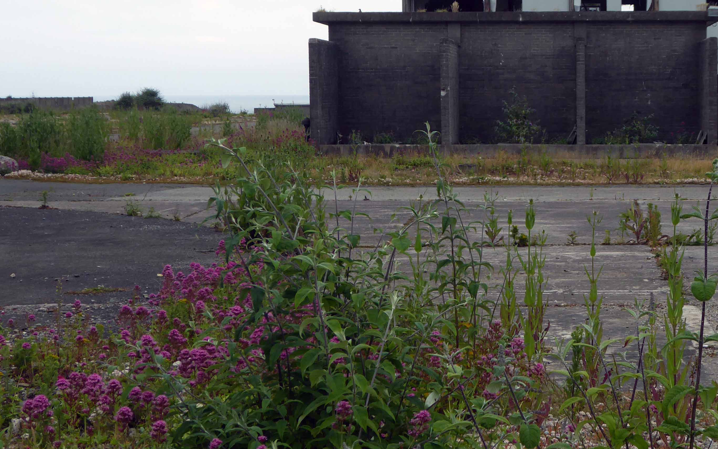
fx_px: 1605
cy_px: 246
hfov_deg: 25.0
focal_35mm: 82
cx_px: 504
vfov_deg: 15.9
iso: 80
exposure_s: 1/250
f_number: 4.1
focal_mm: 9
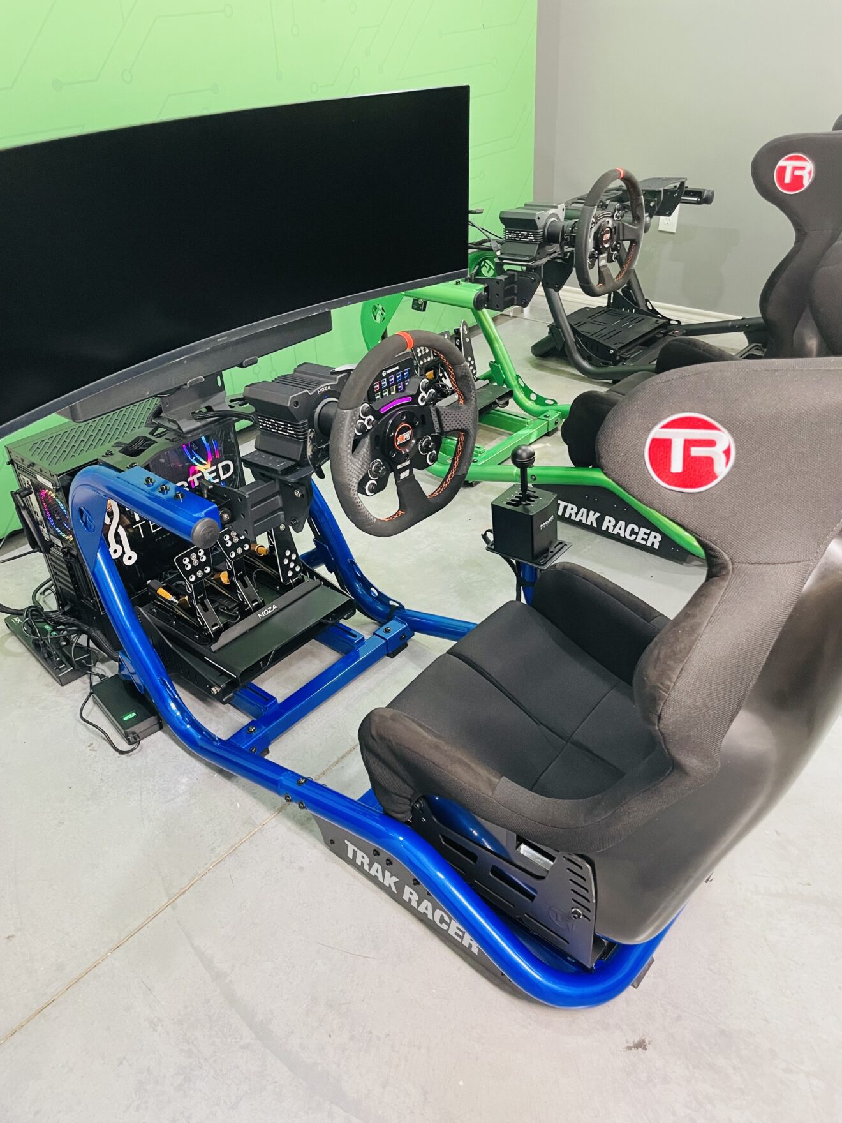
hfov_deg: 53.1
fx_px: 843
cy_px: 562
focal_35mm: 26
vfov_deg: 67.3
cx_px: 421
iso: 400
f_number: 1.6
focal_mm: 4.2
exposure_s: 1/60
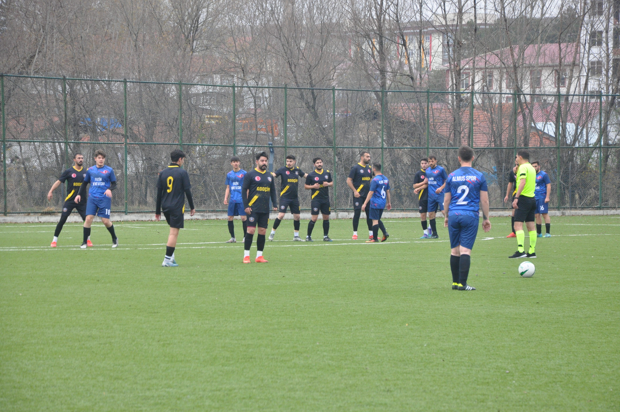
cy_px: 206
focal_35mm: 158
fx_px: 2709
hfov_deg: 13.1
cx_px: 310
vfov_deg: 8.7
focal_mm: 105
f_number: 5.6
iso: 800
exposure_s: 1/160
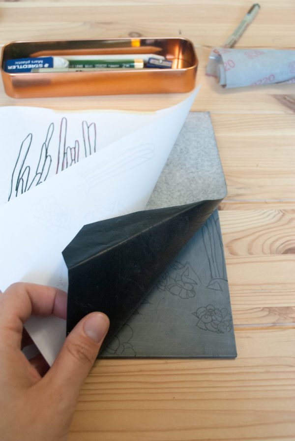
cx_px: 148
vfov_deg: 46.3
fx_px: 515
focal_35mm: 42
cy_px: 220
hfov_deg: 32.0
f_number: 5.6
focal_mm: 28
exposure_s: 1/15
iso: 800
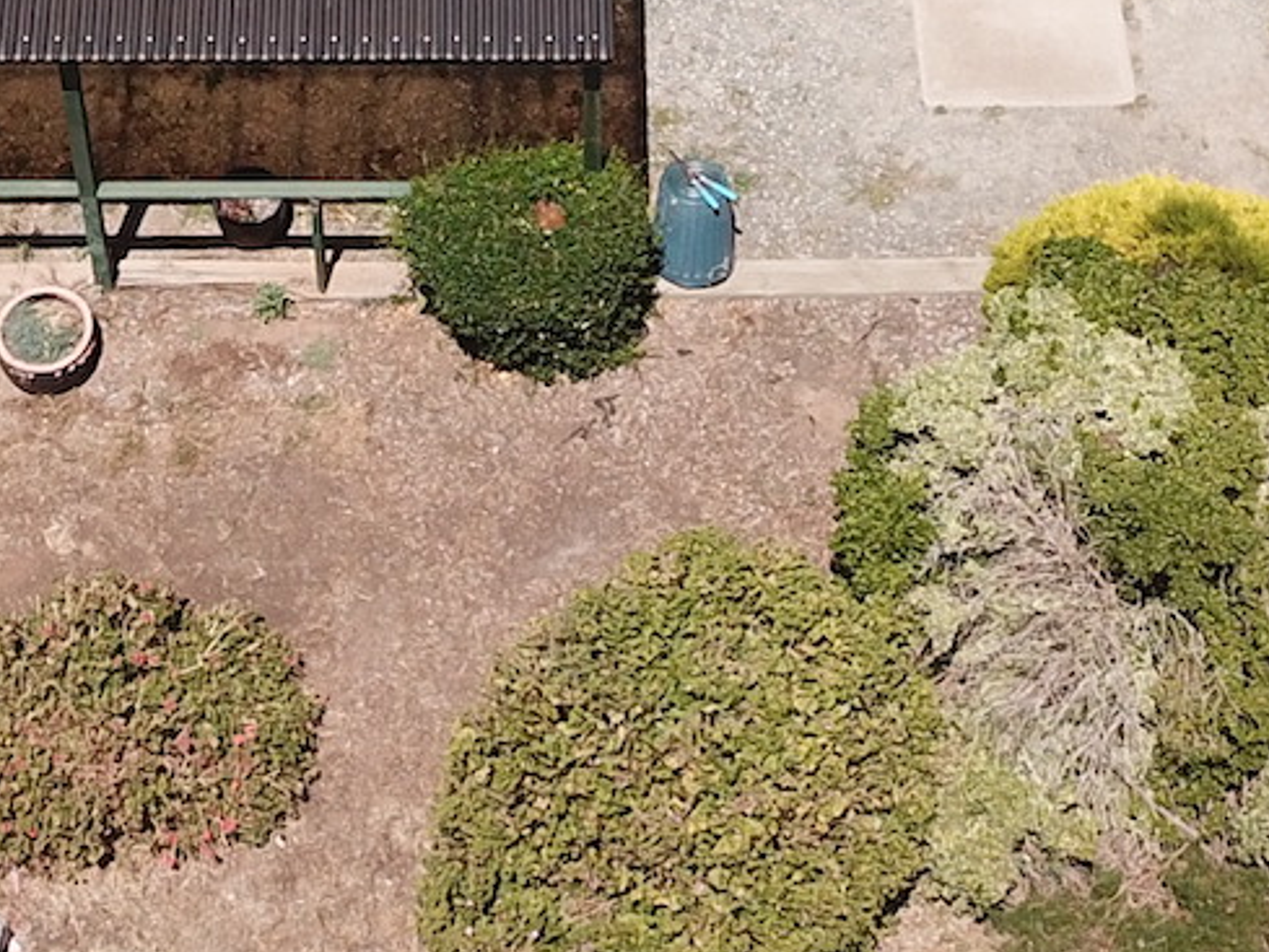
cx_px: 467
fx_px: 3740
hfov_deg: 19.2
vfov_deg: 12.9
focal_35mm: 102
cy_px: -843
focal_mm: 4.7
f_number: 2.2
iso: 113
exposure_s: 1/100
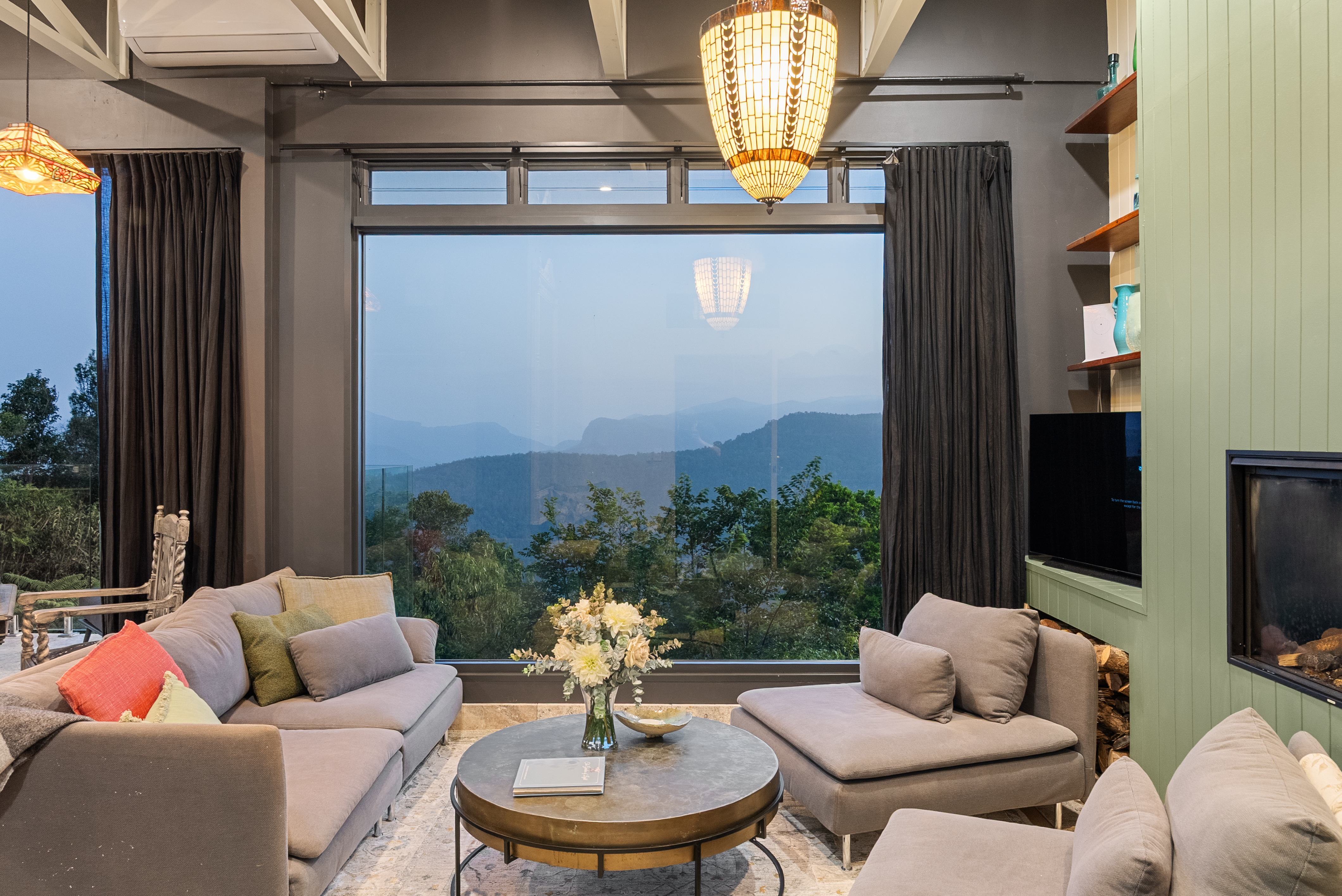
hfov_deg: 73.7
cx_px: 671
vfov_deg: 53.2
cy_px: 448
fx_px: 895
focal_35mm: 24
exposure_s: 1/1.67
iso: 640
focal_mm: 24
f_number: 8
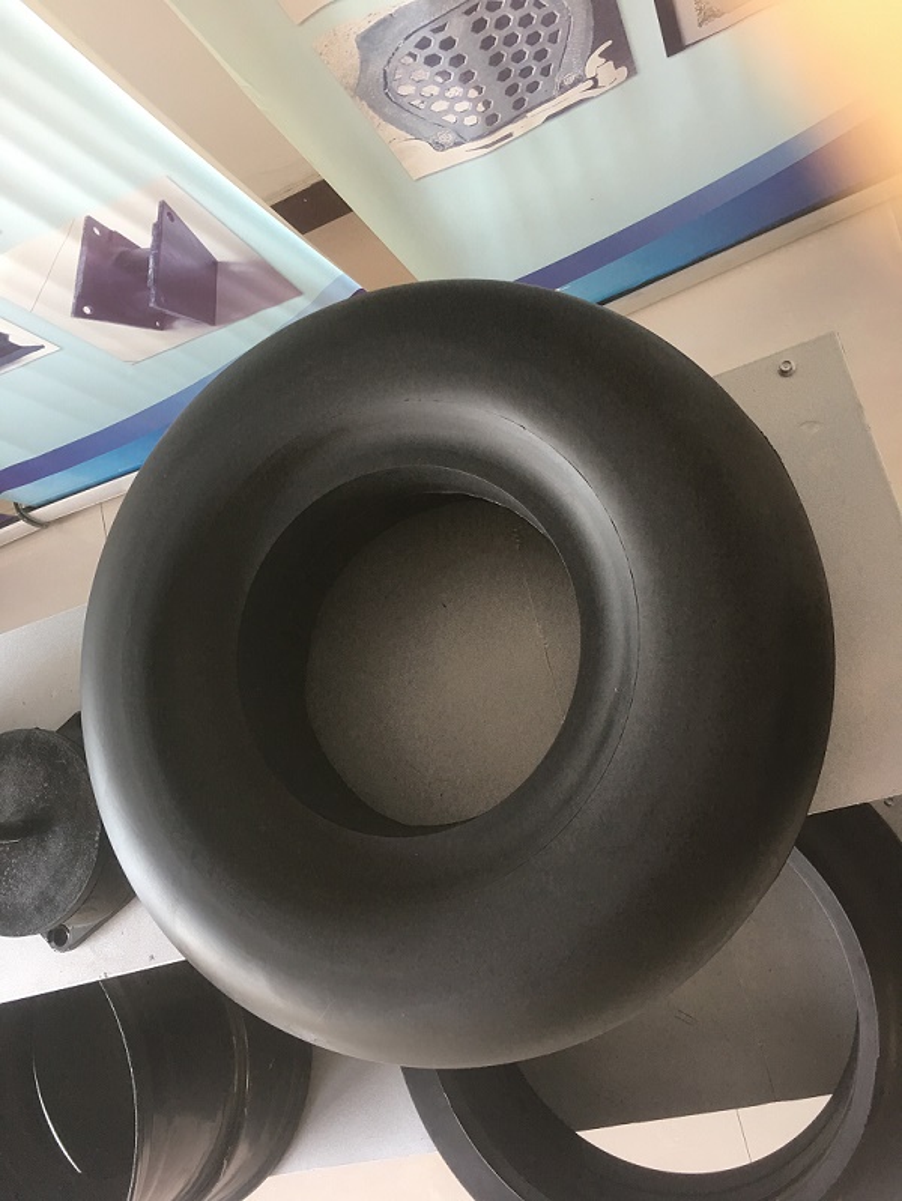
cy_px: 600
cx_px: 451
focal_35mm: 29
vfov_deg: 61.6
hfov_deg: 48.3
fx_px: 1007
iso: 50
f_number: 2.2
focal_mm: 4.15
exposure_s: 1/33
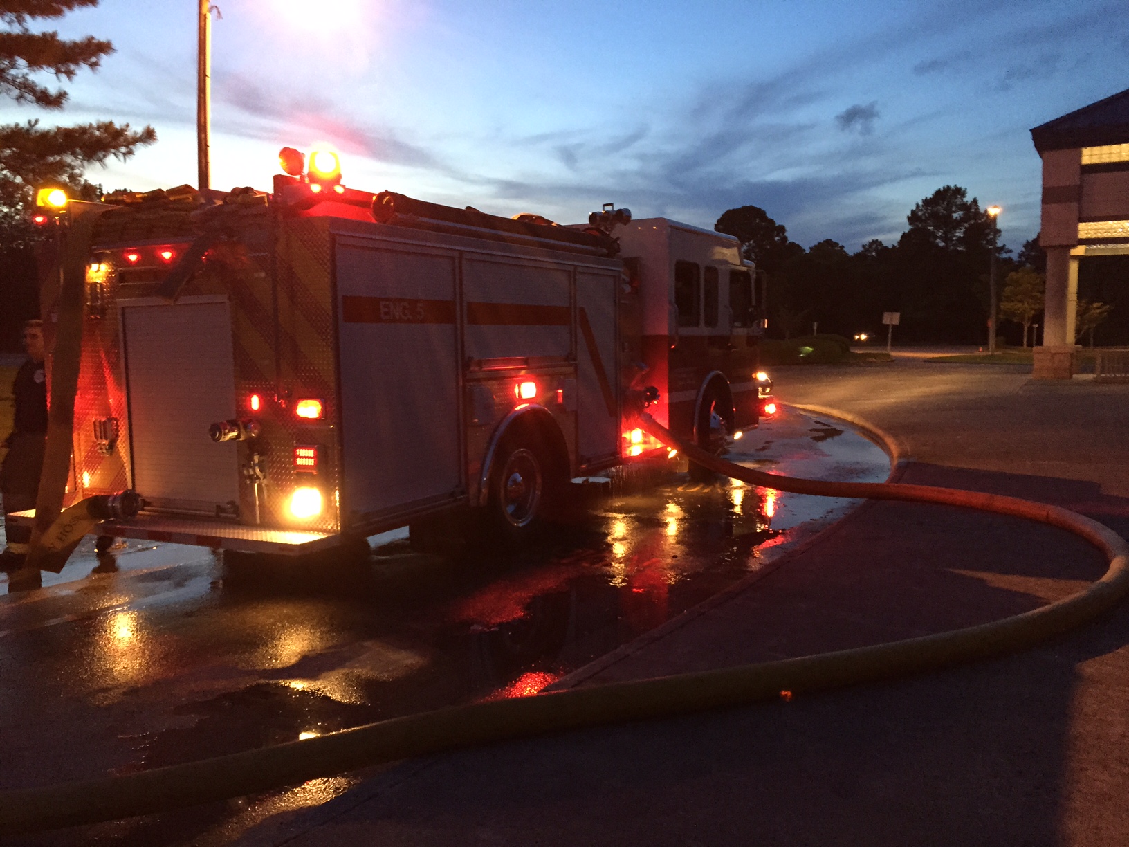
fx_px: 946
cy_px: 424
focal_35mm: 29
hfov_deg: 61.7
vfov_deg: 48.2
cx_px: 564
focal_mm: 4.15
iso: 250
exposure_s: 1/17
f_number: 2.2
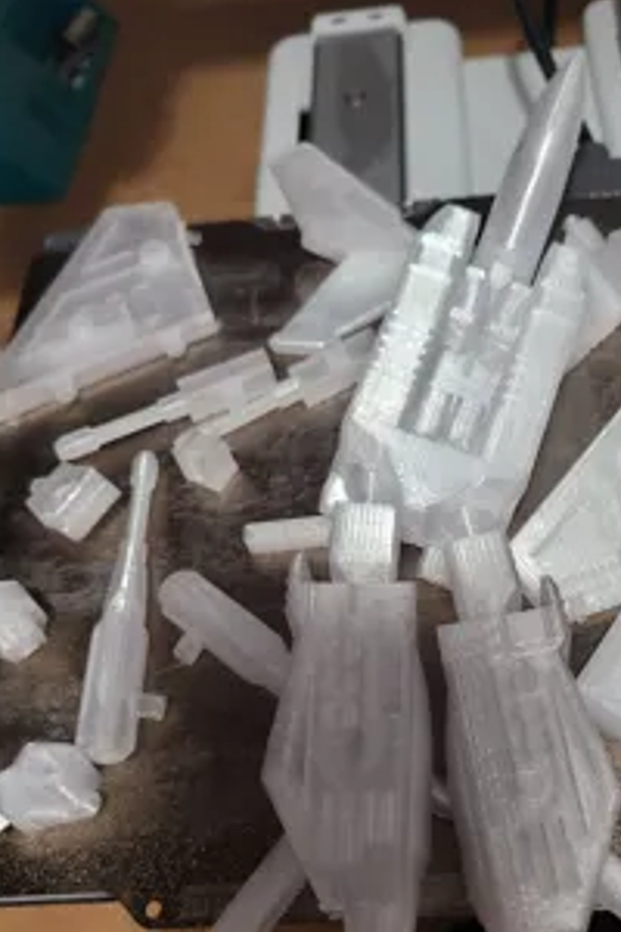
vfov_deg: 52.7
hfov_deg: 36.3
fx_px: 931
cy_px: 562
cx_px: 435
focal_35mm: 36
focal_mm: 5.4
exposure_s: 1/40
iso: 320
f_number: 1.8
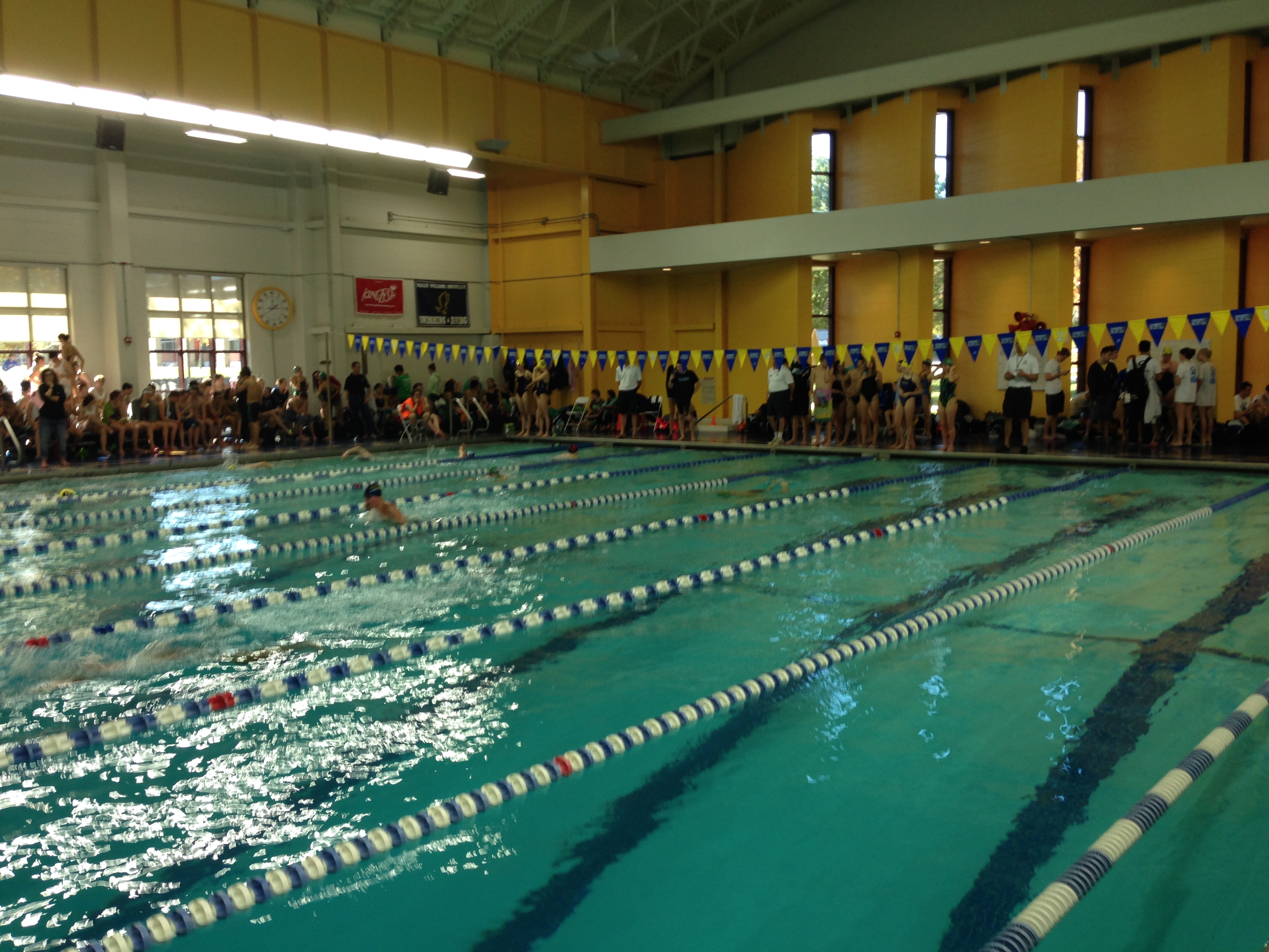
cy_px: 476
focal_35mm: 33
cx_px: 634
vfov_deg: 42.9
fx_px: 1210
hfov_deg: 55.4
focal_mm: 4.12
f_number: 2.4
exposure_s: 1/40
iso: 50
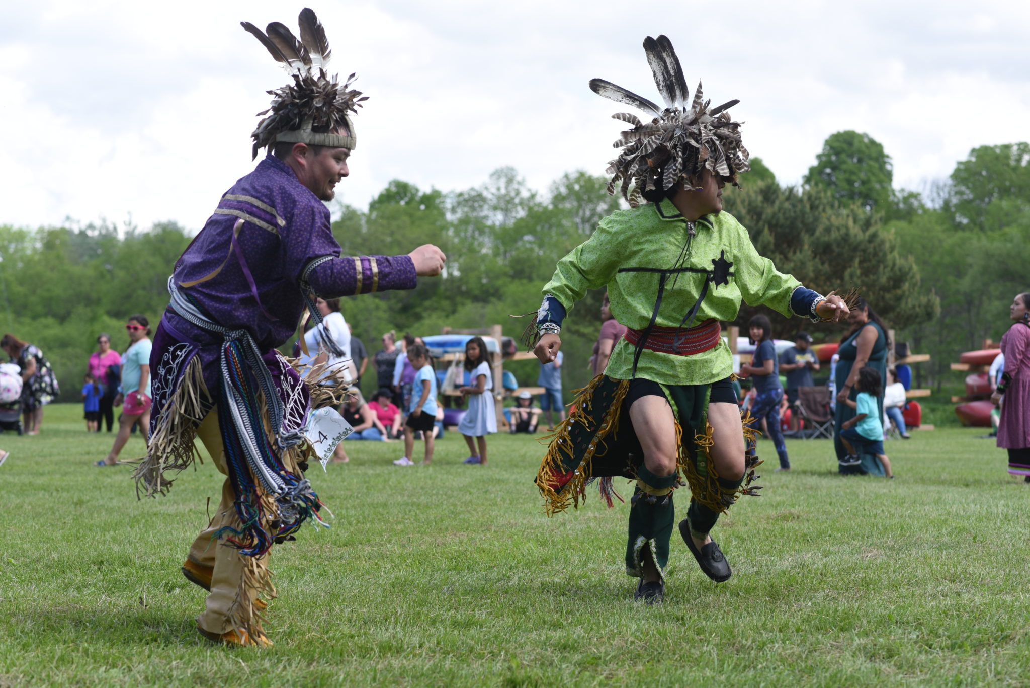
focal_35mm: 85
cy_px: 344
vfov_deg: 16.1
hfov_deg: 23.9
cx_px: 515
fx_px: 2433
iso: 250
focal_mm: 85
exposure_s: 1/800
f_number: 5.6
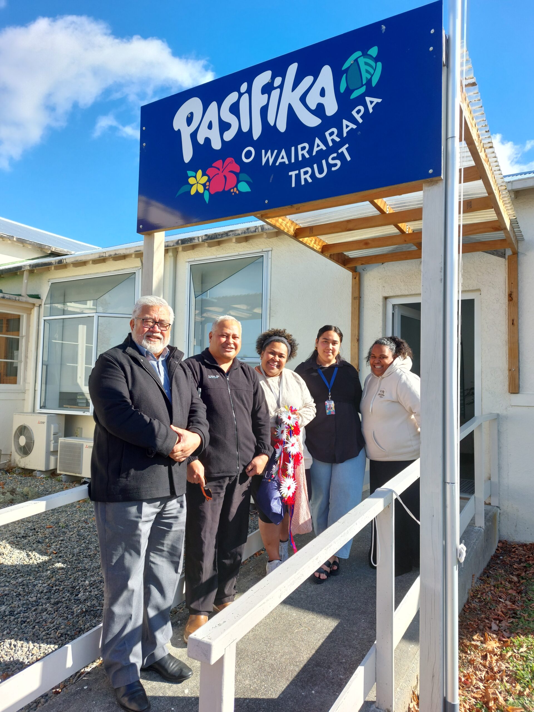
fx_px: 514
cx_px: 267
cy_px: 356
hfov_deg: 54.9
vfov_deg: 69.4
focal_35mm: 25
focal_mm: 5.23
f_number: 1.8
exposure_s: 1/535
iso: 25
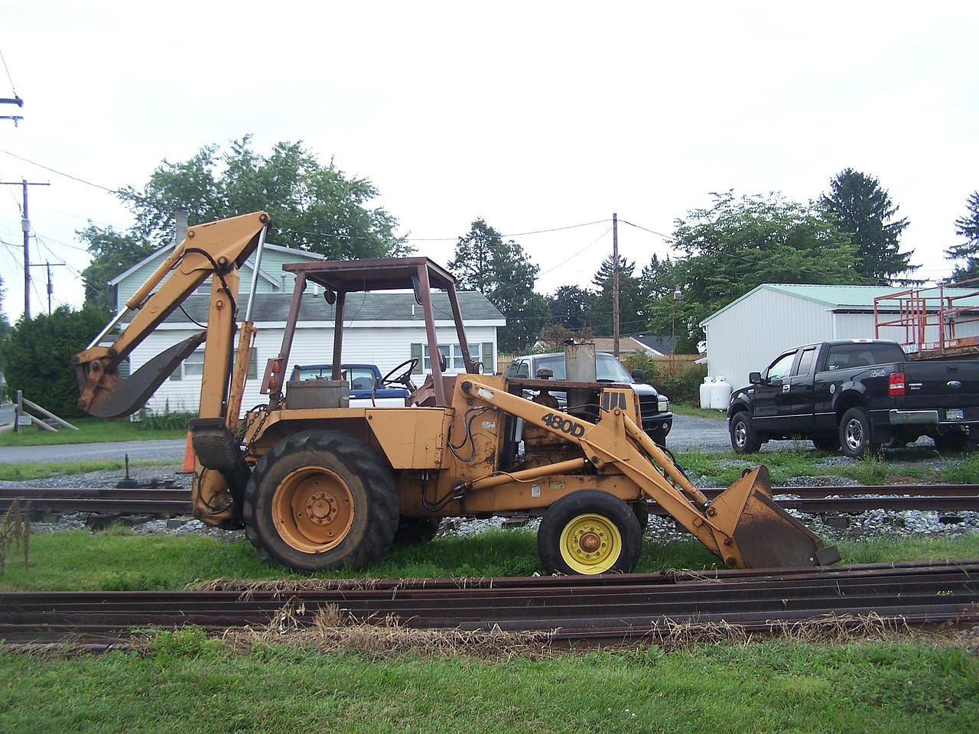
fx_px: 1075
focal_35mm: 38
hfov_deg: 49.0
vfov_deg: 37.7
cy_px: 367
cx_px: 490
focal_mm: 6.3
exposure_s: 1/250
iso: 80
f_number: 2.8
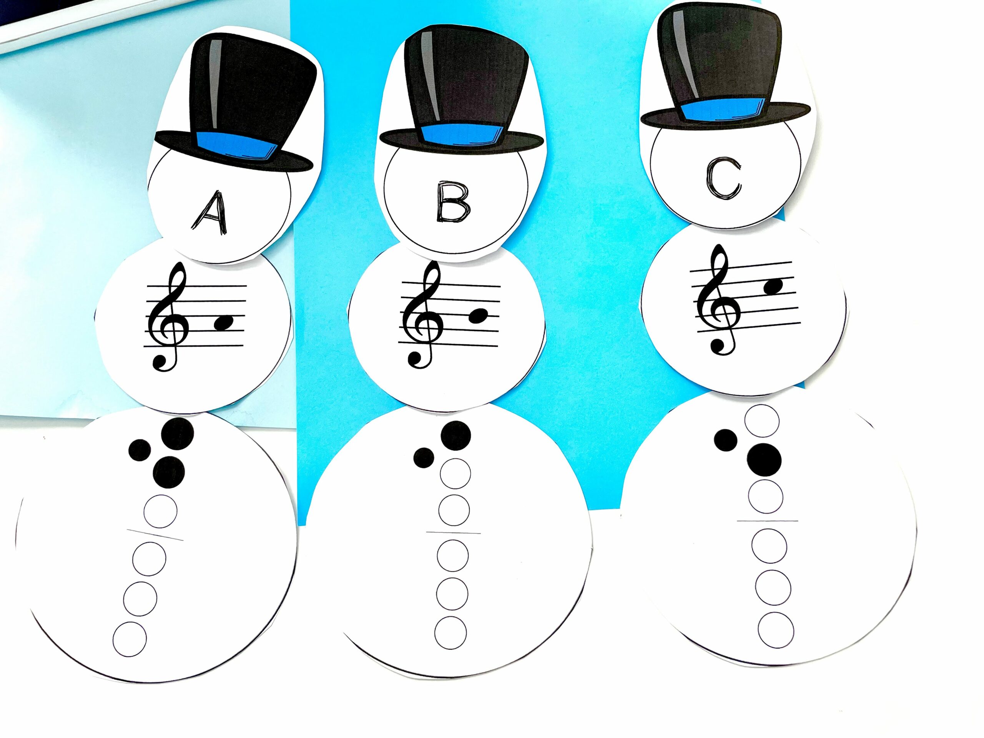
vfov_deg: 53.1
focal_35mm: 26
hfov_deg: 67.3
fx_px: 739
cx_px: 492
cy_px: 369
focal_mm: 4.2
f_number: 1.6
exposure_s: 1/120
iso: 80
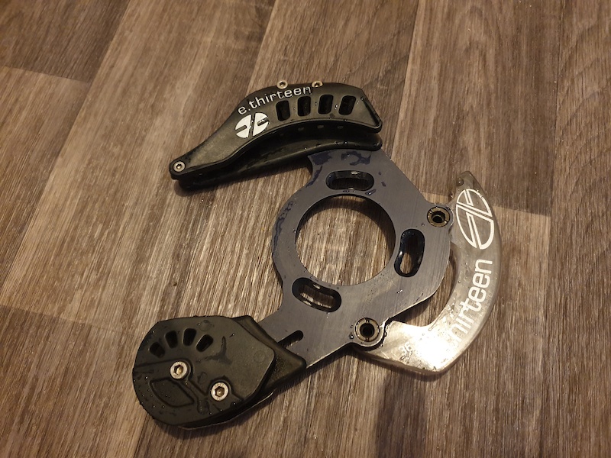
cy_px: 229
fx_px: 459
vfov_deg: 53.1
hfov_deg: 67.3
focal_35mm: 26
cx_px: 306
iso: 320
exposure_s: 1/17
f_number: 1.5
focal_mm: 4.3
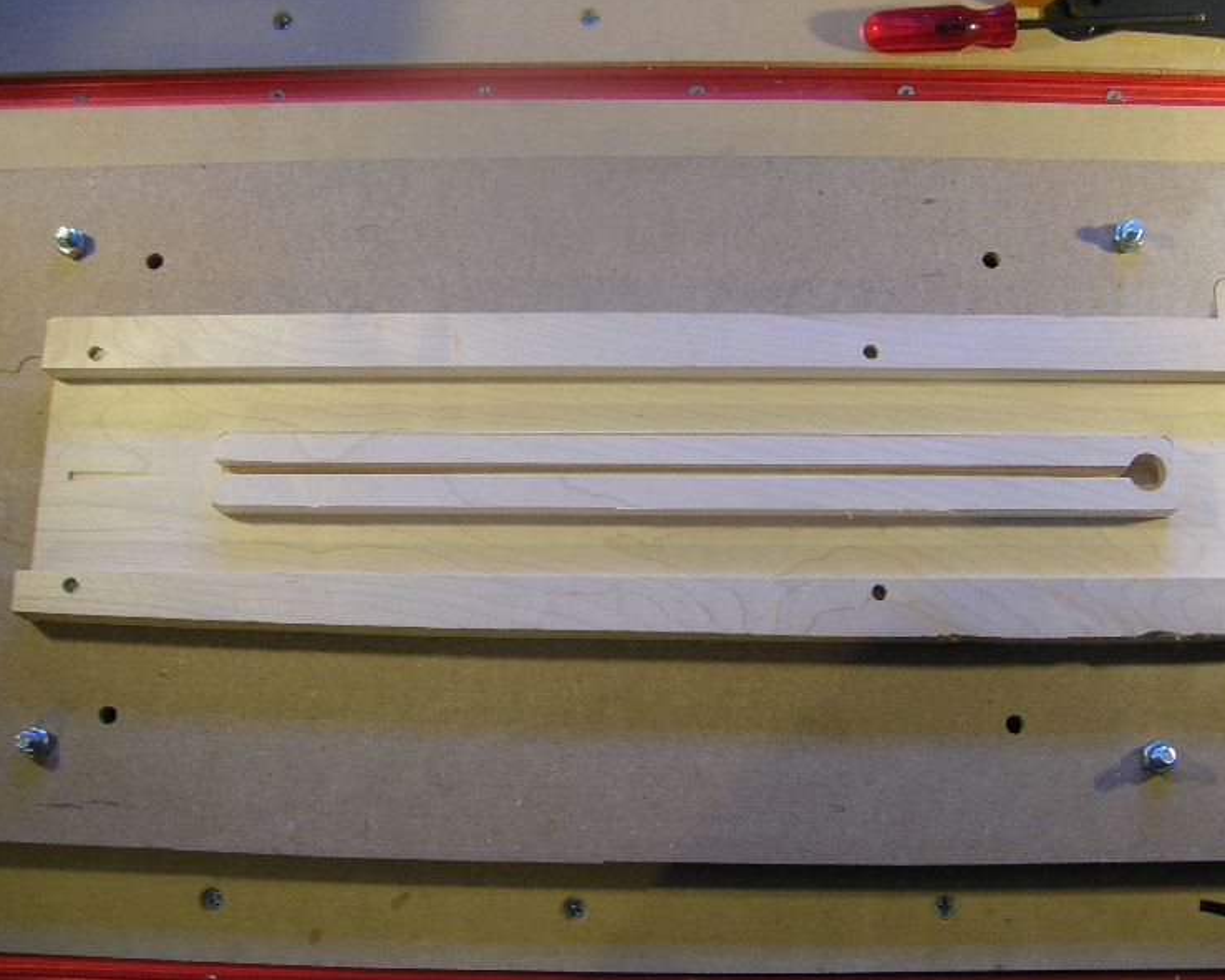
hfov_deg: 47.9
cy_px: 487
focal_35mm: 38
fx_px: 1378
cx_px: 656
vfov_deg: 39.1
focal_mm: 6
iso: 50
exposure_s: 1/9.1
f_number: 2.7
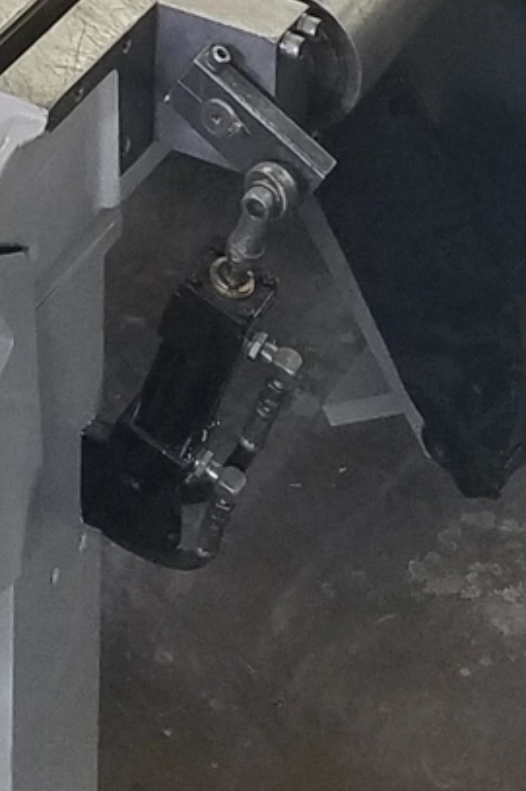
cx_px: -171
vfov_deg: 14.1
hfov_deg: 10.1
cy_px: -521
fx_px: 2917
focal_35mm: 133
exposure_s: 1/40
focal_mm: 4.2
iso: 160
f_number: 1.7
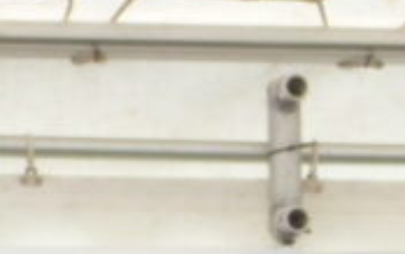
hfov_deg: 5.3
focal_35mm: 392
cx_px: 780
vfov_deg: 3.4
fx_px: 4330
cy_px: 305
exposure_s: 1/60
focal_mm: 11.3
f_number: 3.3
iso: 125
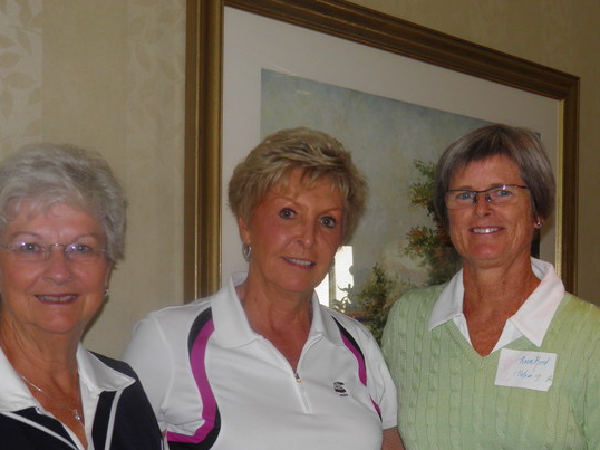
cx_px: 372
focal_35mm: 58
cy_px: 328
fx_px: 1005
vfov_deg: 25.0
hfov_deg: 33.1
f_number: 3.2
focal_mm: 7.1
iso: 100
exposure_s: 1/60
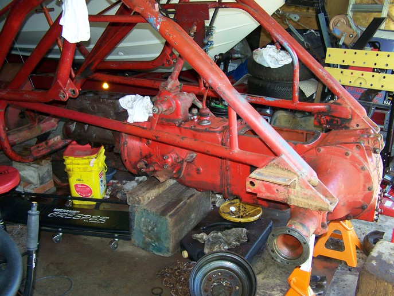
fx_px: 433
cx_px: 197
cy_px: 148
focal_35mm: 38
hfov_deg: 49.0
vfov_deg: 37.8
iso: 160
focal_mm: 6.3
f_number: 2.8
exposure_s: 1/60
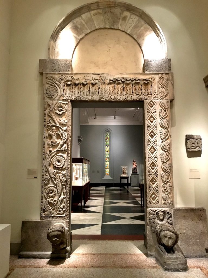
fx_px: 232
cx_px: 104
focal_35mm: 29
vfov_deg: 61.7
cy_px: 139
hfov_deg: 48.2
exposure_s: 1/15
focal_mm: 4.15
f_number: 2.2
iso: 250
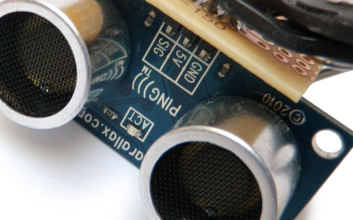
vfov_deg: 18.3
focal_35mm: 71
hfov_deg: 28.8
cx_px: 114
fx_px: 683
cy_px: 90
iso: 200
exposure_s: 1/30
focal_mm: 6.53
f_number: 4.1
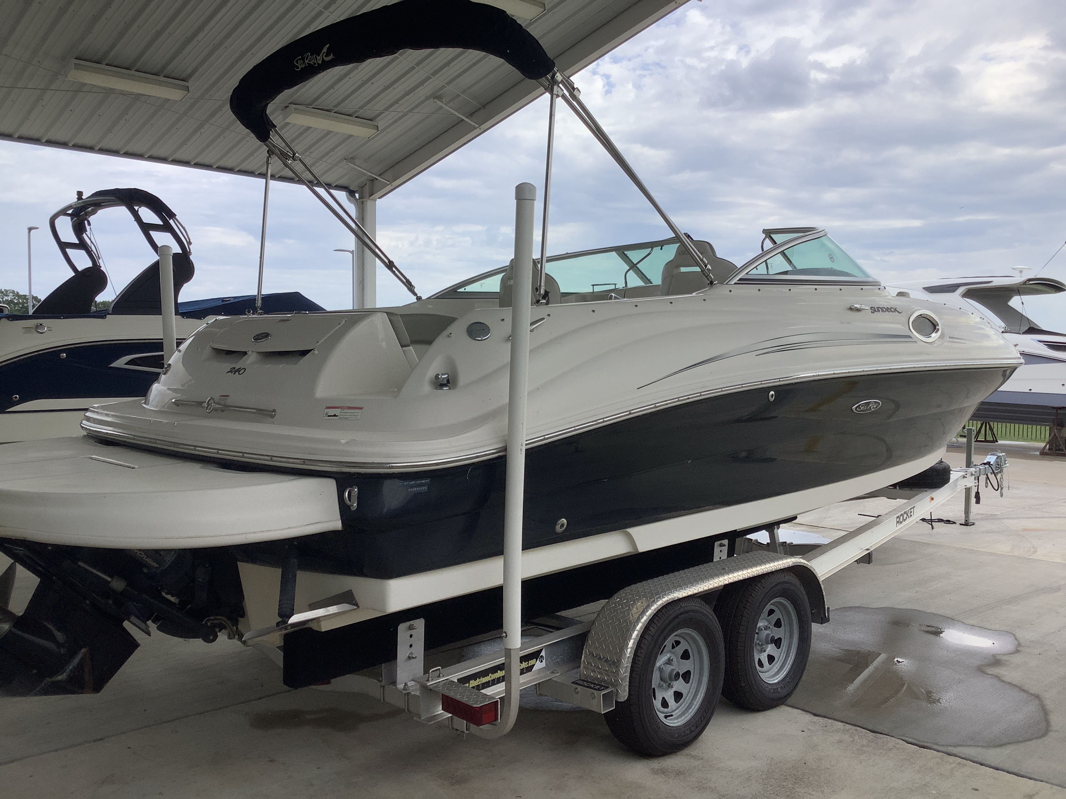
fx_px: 955
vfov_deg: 45.4
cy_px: 400
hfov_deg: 58.4
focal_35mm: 31
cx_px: 533
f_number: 2.4
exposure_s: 1/916
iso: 25
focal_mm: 3.3
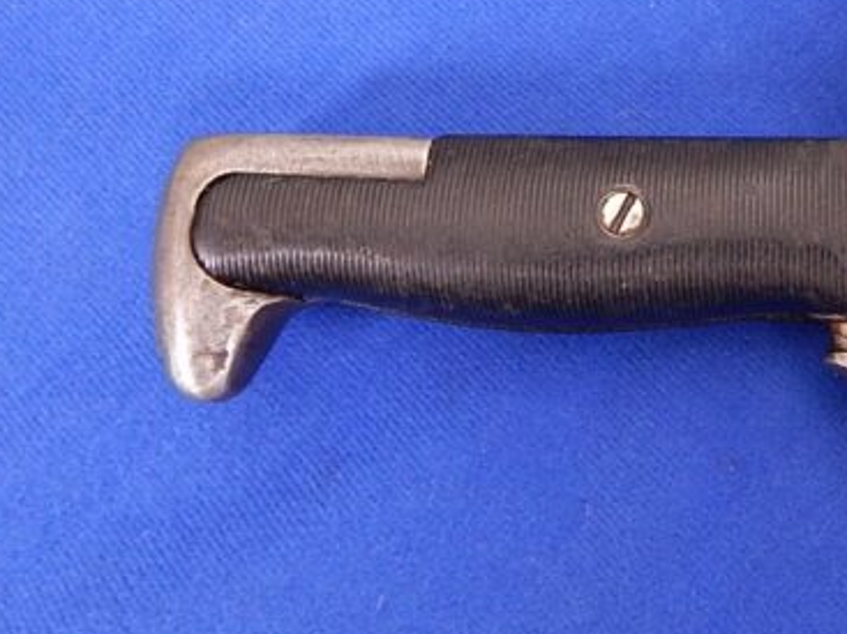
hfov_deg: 38.1
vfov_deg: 30.9
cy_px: 152
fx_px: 1125
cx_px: 782
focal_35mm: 46
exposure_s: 1/10
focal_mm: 4
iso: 400
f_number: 3
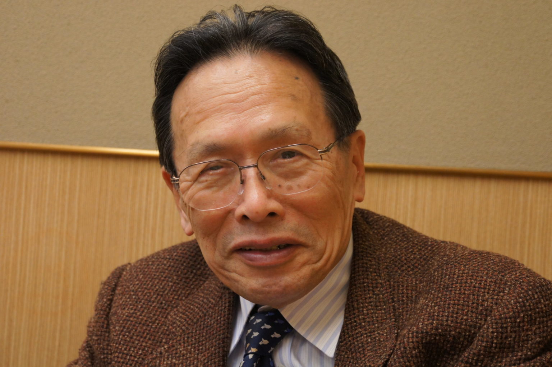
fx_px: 1655
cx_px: 276
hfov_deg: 18.9
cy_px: 184
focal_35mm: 108
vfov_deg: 12.7
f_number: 5.6
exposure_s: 1/30
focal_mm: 72
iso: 1600
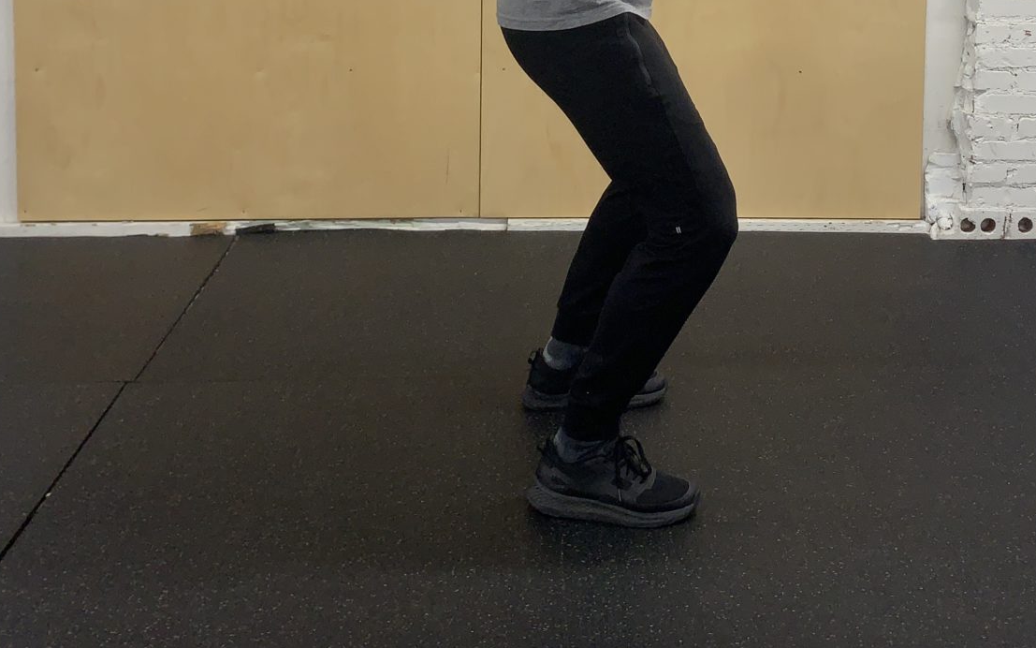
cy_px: -69
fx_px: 1440
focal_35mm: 51
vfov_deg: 23.7
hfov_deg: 39.3
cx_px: 646
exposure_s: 1/60
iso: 64
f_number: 1.8
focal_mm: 4.25
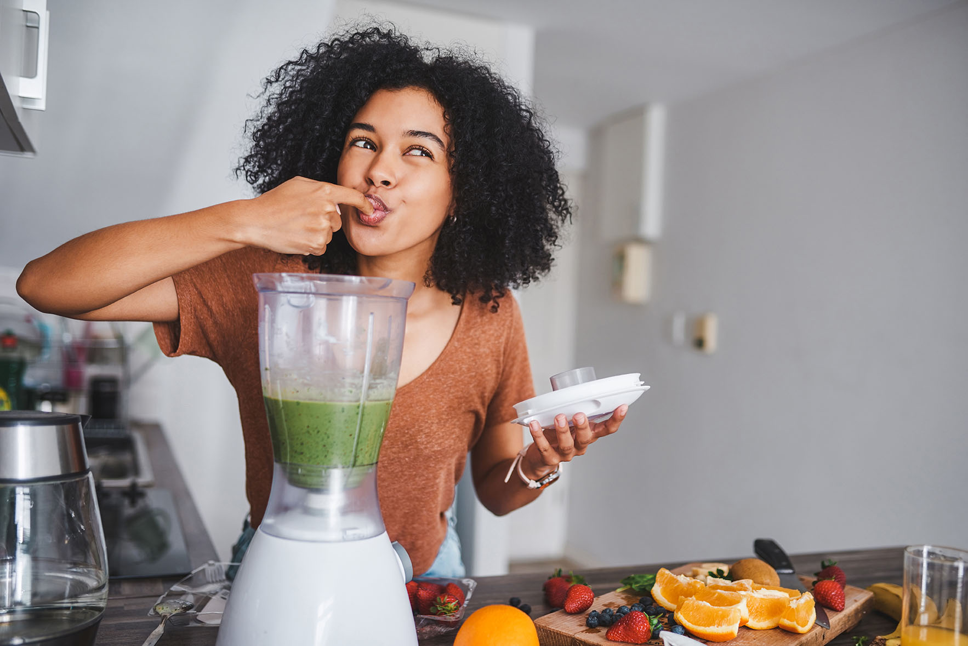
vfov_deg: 37.9
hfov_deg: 54.4
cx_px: 484
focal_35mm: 35
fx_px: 941
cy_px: 323
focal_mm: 35
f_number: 2
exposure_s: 1/250
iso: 125
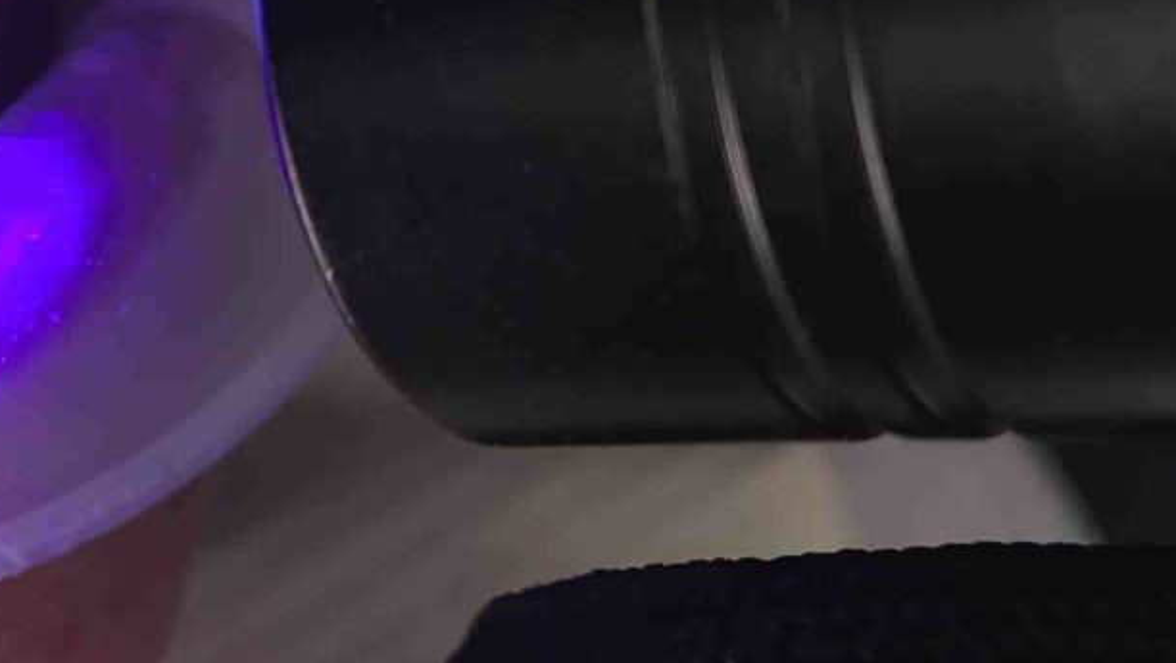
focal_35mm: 102
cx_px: -429
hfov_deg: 19.1
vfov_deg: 11.9
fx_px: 3182
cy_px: 311
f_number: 1.8
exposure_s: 1/60
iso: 20
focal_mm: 3.99
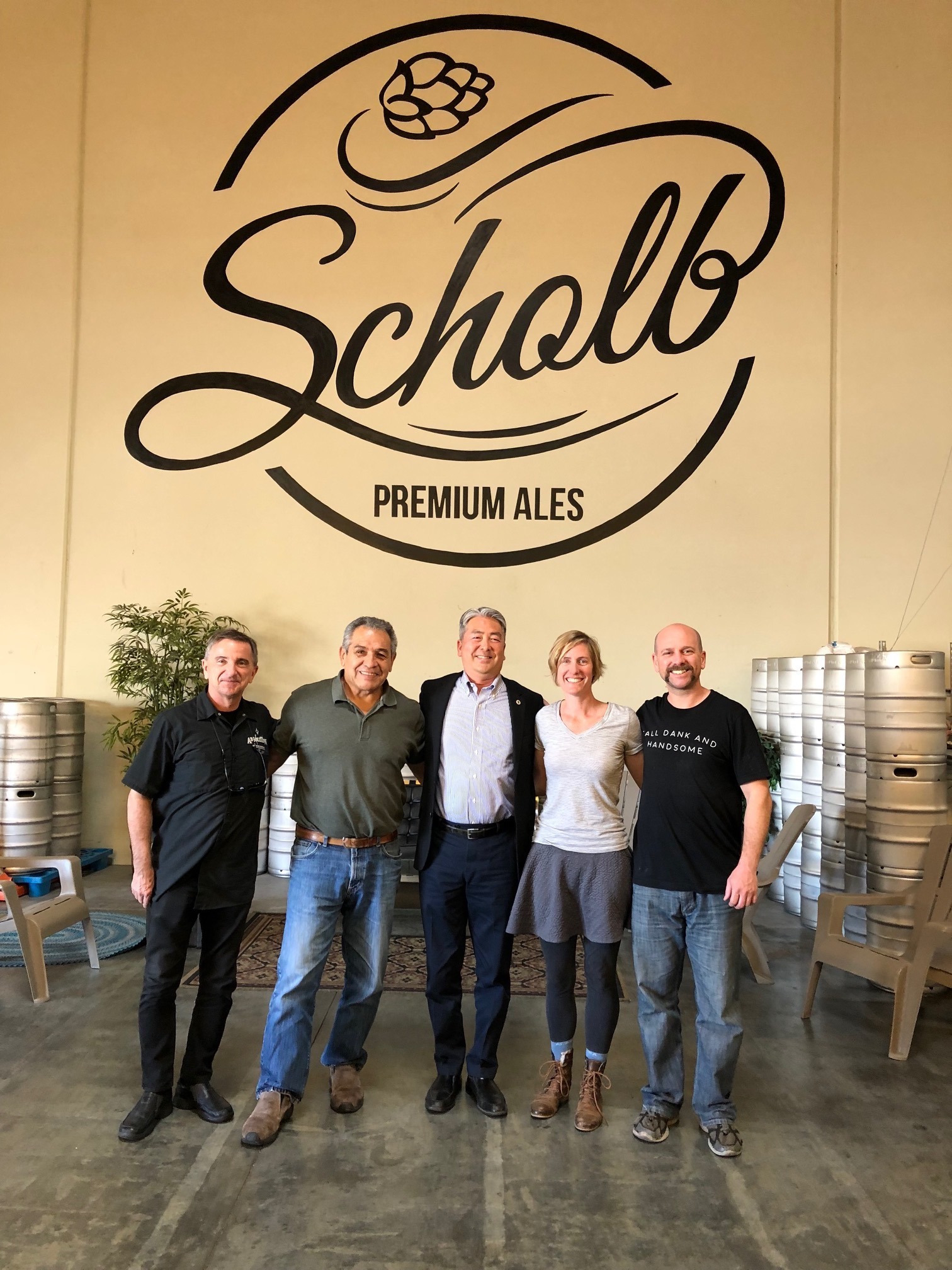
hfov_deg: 49.7
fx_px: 1027
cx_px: 476
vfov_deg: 63.4
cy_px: 635
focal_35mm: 28
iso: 40
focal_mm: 4
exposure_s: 1/15
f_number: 1.8
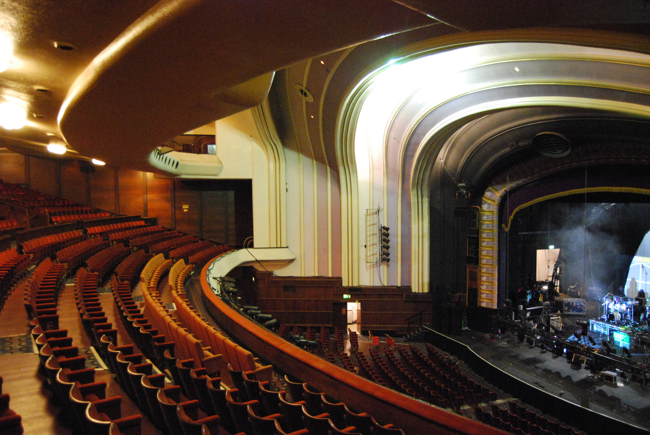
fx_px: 488
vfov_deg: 48.0
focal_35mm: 27
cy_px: 218
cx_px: 325
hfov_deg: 67.3
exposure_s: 1/10
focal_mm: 18
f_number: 3.5
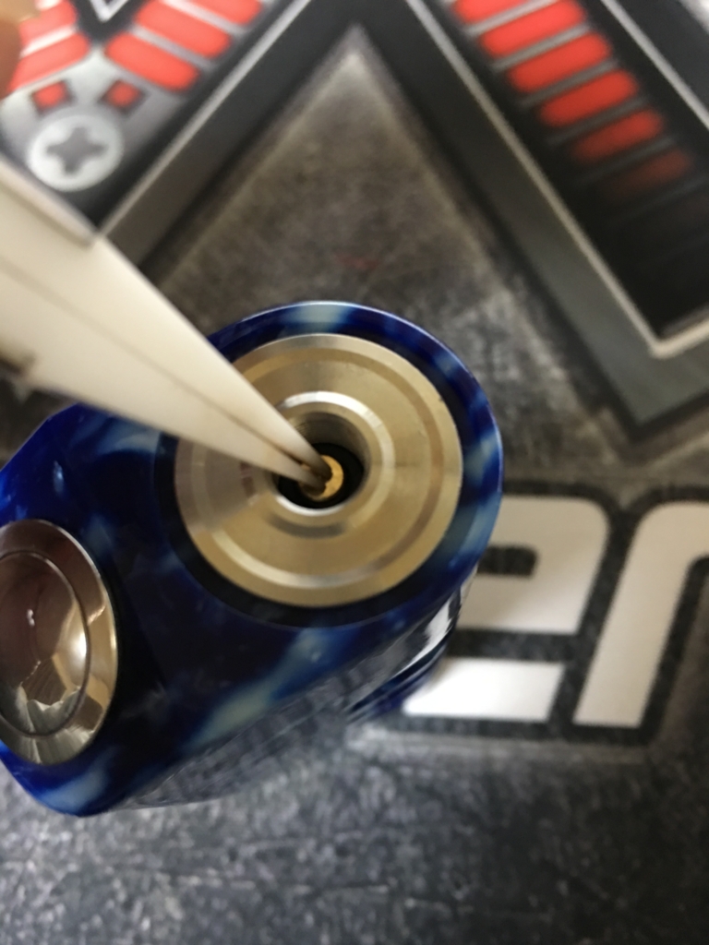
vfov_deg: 61.7
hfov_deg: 48.2
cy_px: 472
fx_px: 792
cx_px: 354
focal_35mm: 29
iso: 64
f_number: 2.2
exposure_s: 1/4
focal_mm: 4.15
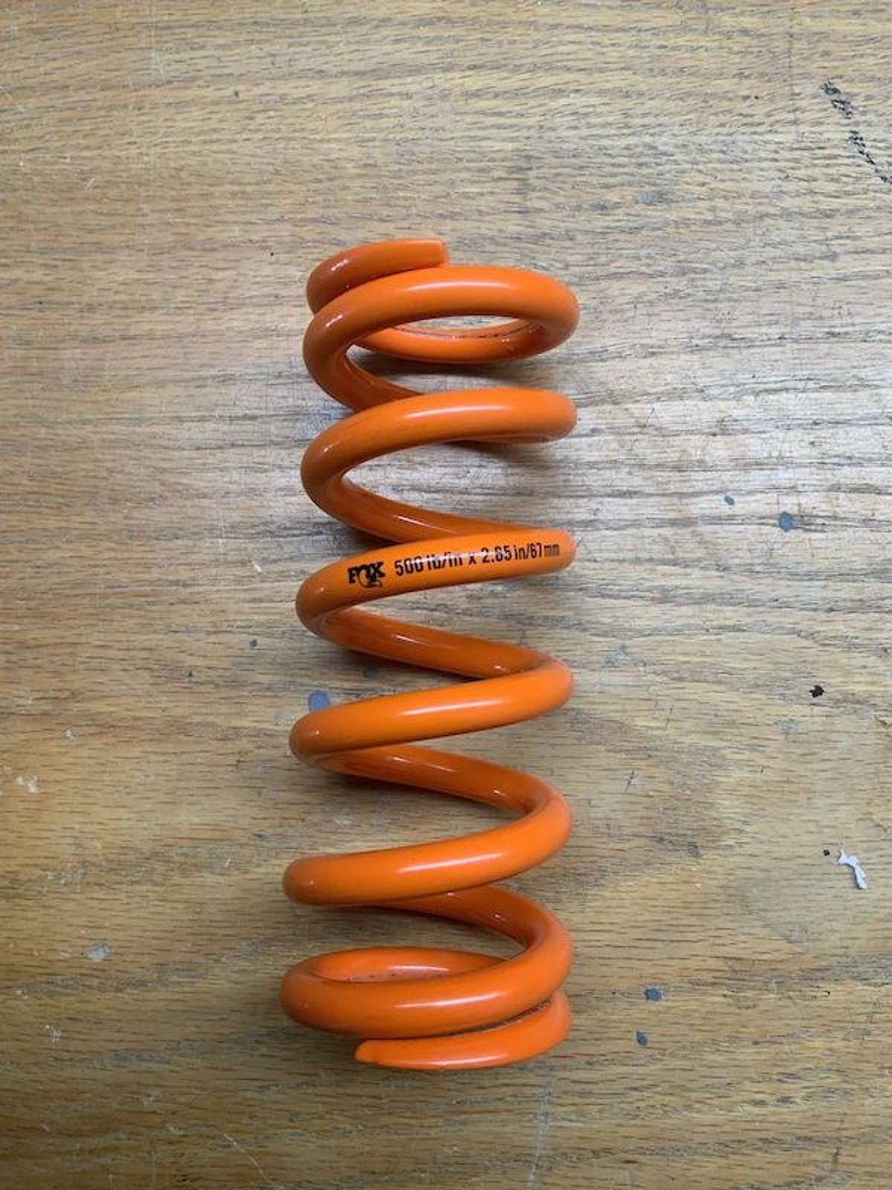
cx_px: 446
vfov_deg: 61.7
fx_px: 996
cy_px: 595
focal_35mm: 29
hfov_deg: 48.2
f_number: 1.8
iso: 80
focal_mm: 3
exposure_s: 1/60
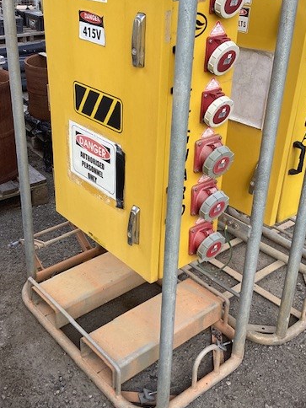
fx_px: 483
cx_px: 121
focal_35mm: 41
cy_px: 169
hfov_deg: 35.0
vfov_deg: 45.6
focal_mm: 3.3
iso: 25
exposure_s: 1/420
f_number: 2.4
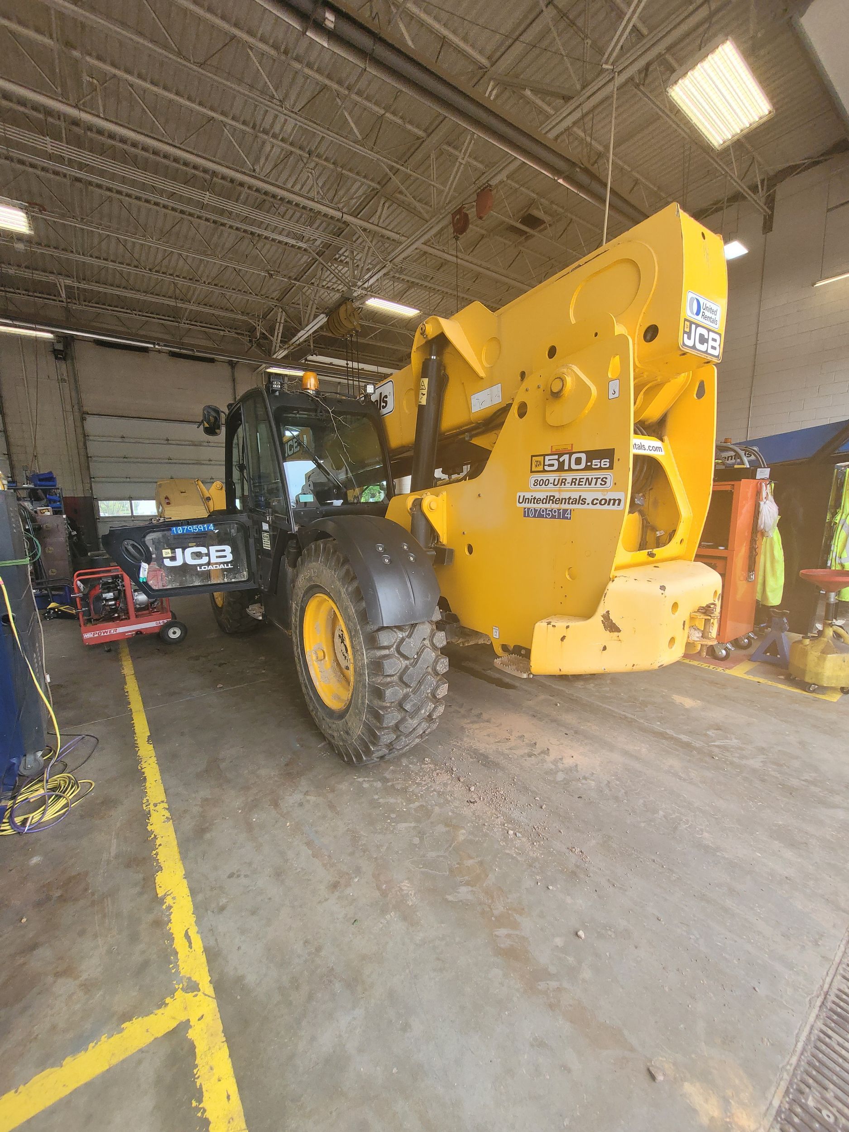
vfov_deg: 106.2
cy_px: 566
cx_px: 424
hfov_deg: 89.9
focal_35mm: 13
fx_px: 425
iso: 50
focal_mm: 1.74
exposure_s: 1/120
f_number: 2.2
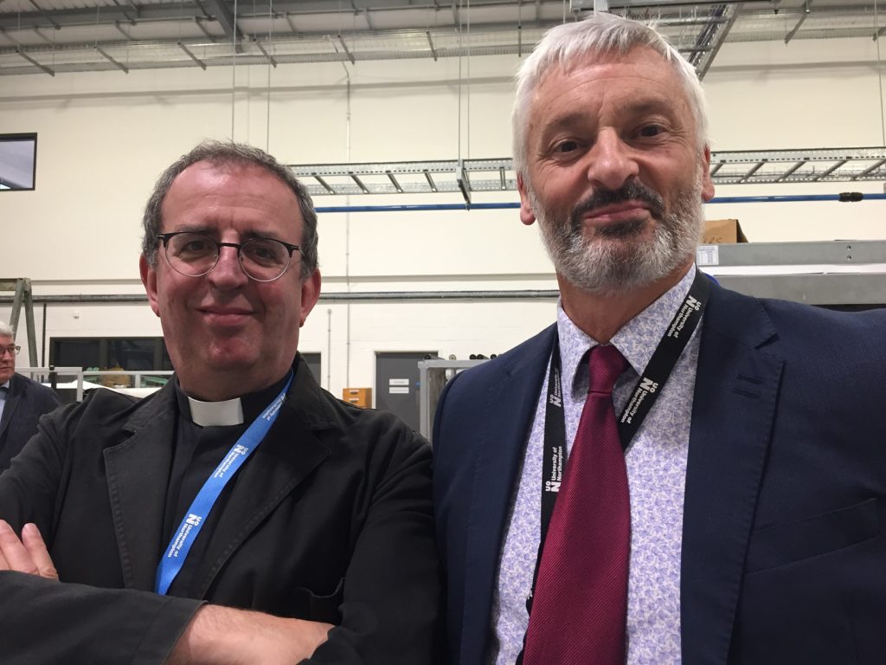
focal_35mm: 29
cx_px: 443
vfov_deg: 48.2
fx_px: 742
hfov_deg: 61.7
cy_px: 332
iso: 64
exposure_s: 1/33
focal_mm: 4.15
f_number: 2.2
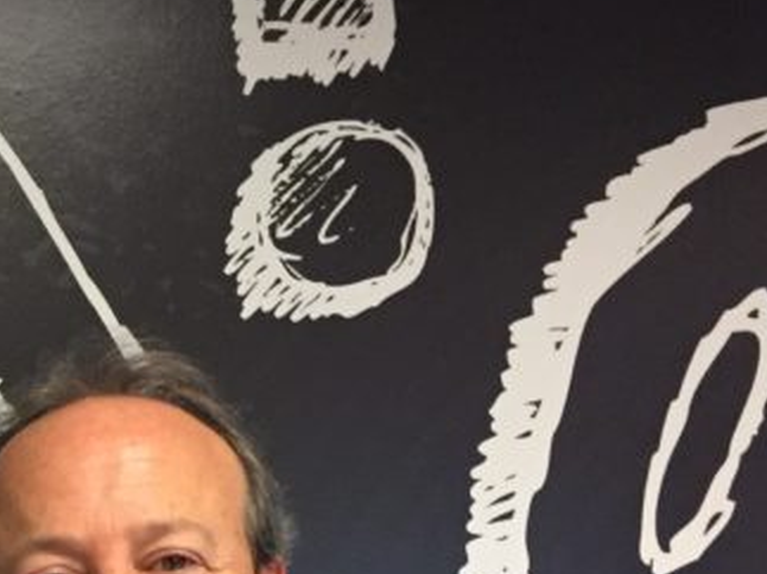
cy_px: 835
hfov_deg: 19.4
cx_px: -275
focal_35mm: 92
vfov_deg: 15.0
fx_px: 2038
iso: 200
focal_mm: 4.15
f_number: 2.2
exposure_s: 1/30
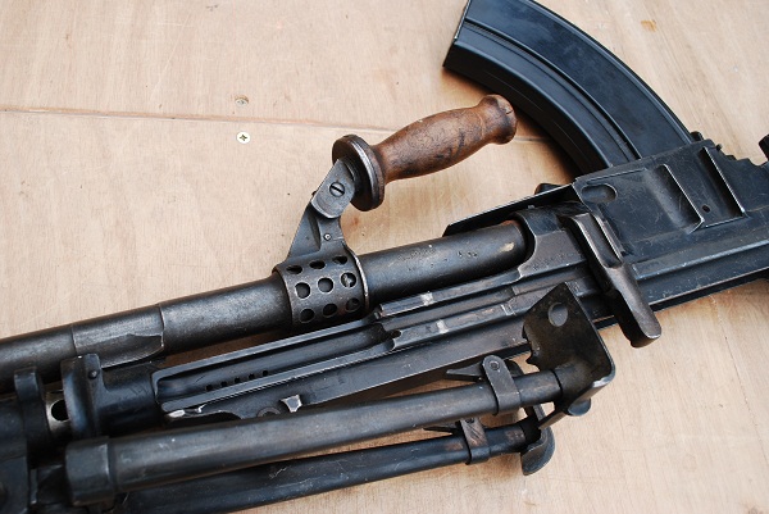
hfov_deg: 57.2
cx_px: 384
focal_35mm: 33
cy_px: 257
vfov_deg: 40.0
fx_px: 705
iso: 200
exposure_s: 1/125
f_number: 5.6
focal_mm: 22
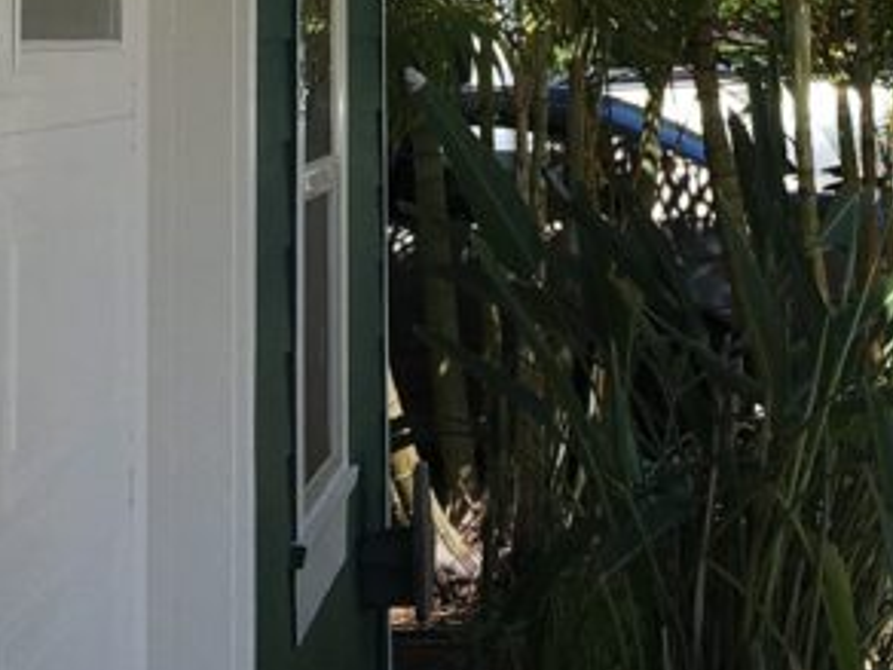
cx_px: 474
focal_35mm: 143
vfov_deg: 9.8
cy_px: -554
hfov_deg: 13.8
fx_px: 3689
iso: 25
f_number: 2.2
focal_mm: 4.15
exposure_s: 1/818
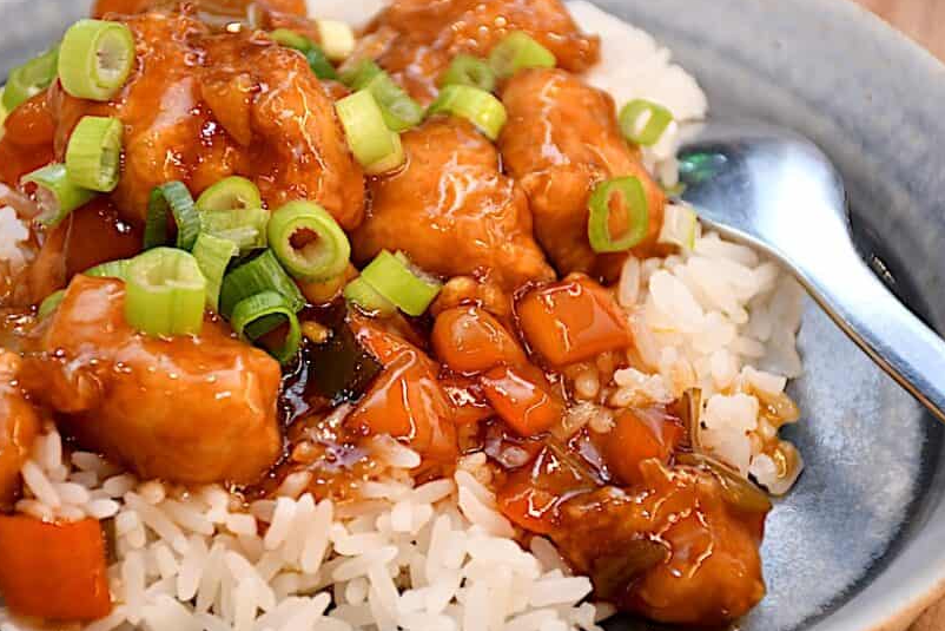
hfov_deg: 11.0
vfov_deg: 7.3
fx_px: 4909
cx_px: 405
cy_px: 311
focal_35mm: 187
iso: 1000
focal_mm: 100
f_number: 5.6
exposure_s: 1/60
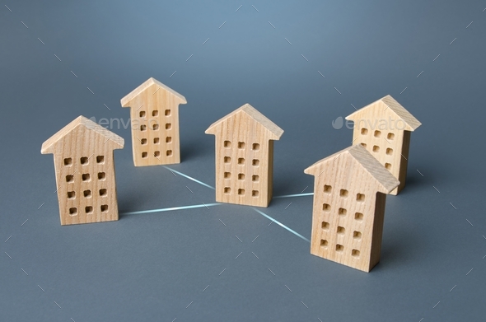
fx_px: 647
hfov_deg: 41.2
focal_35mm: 48
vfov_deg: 28.0
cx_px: 243
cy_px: 161
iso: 100
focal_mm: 32
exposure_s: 1/200
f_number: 7.1
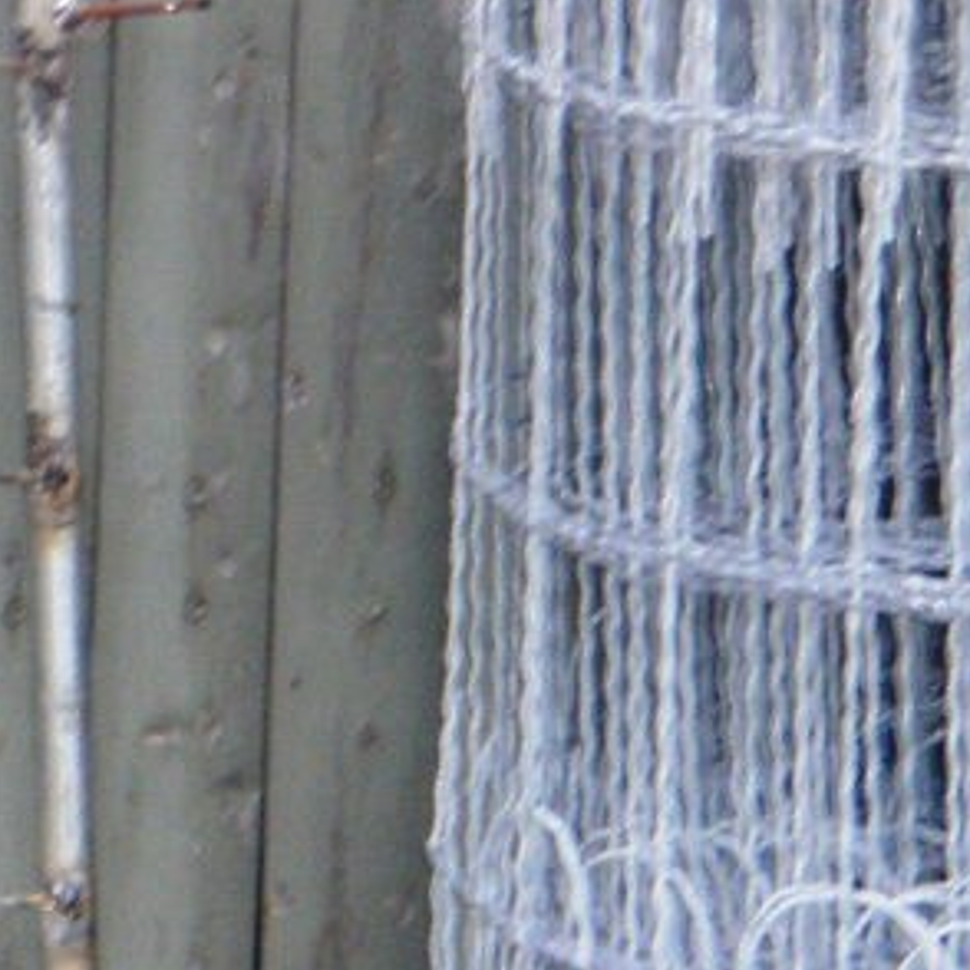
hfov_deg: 6.3
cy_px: 604
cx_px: -449
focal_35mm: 274
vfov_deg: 6.4
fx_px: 8687
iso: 100
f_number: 4.3
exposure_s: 1/60
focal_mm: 10.3
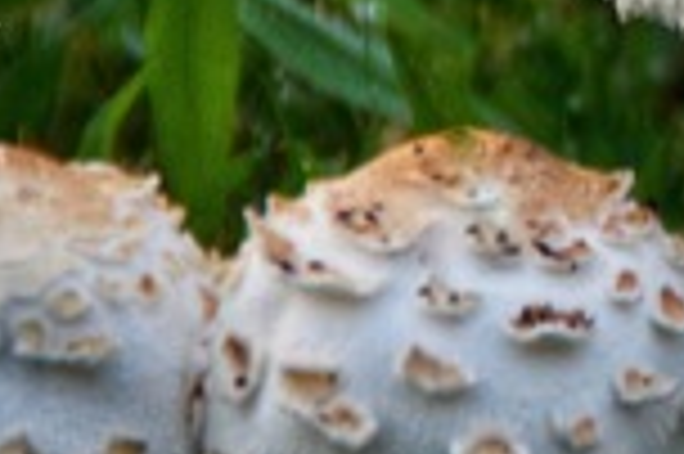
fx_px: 22111
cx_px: 994
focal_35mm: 1165
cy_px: -110
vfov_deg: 1.2
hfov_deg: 1.8
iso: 1250
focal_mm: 200
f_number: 8
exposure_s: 1/40
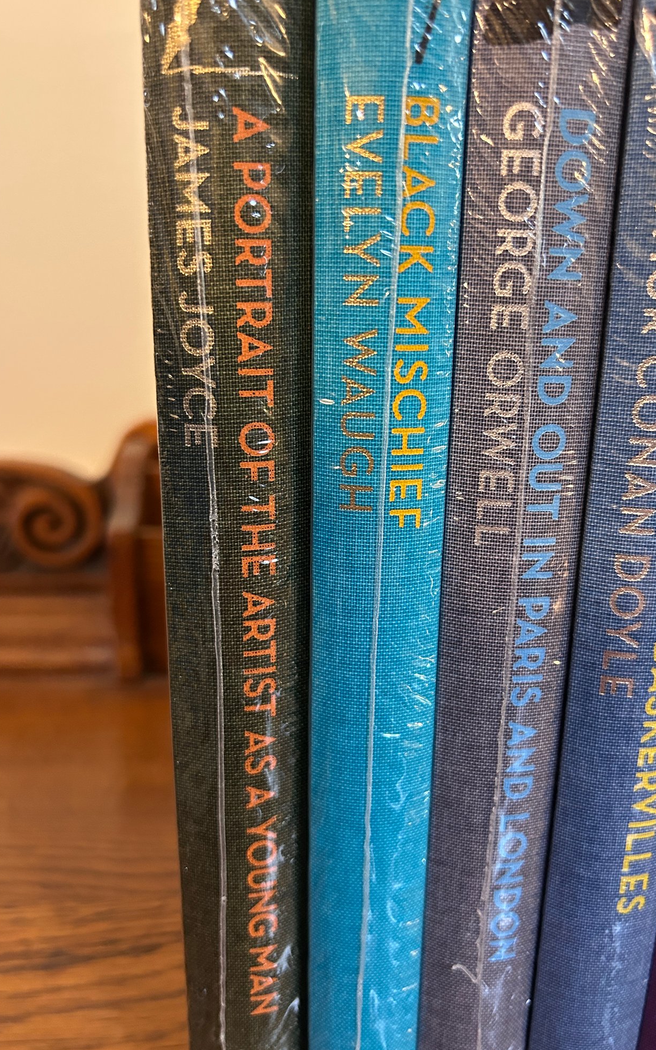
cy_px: 520
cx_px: 358
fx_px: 801
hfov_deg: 44.5
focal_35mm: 28
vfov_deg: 66.5
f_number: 1.5
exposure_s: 1/60
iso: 500
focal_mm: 5.7
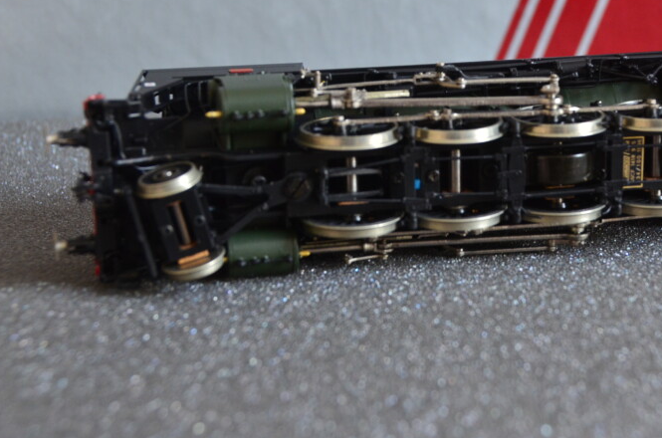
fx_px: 1779
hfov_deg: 21.0
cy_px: 131
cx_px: 468
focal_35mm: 97
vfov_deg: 14.0
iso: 800
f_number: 6.3
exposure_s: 1/13
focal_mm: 42
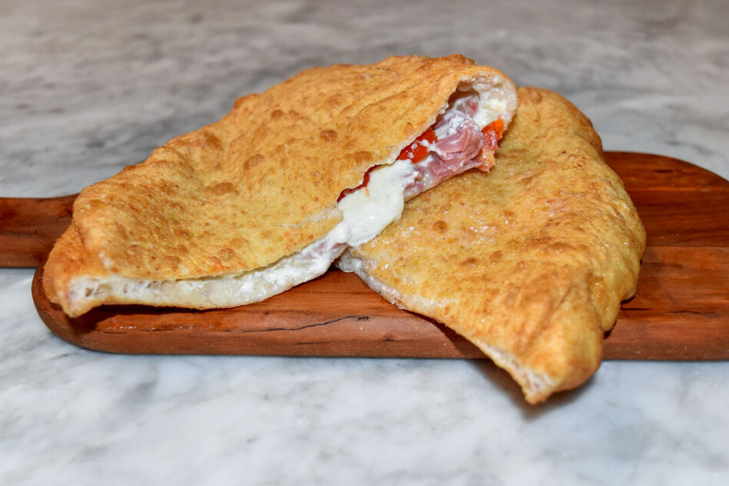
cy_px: 238
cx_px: 364
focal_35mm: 37
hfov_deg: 51.9
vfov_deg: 36.0
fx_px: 749
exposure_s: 1/60
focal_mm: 24
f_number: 4
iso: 800
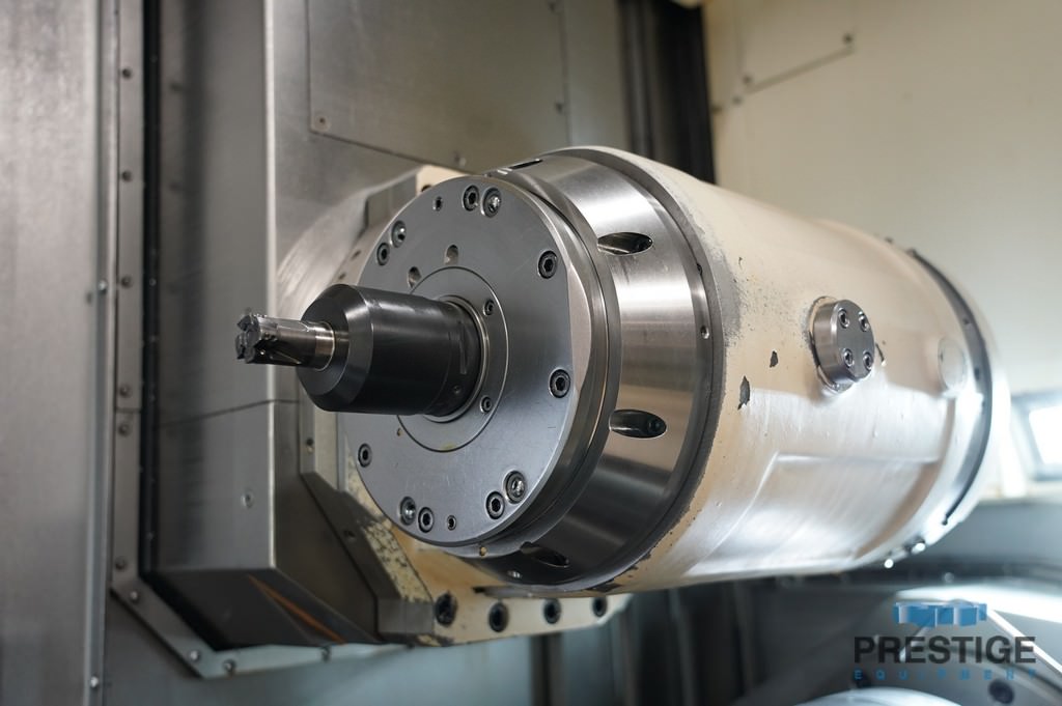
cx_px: 531
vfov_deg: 38.8
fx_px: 1002
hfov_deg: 55.8
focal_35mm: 34
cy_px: 353
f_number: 4
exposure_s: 1/160
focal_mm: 34
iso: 2500
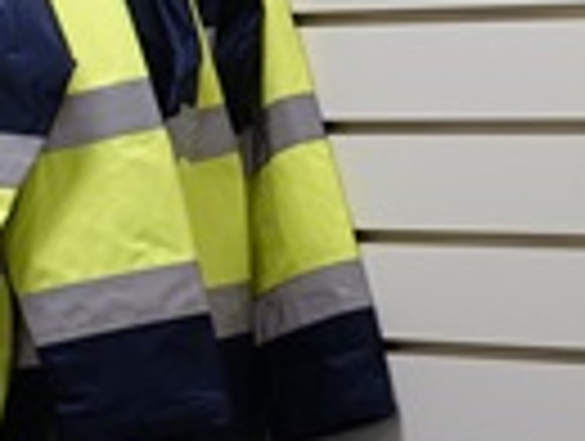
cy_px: 346
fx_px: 3691
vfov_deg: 6.8
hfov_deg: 8.9
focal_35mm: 218
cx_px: 855
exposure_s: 1/50
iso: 160
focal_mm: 14.9
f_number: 2.8
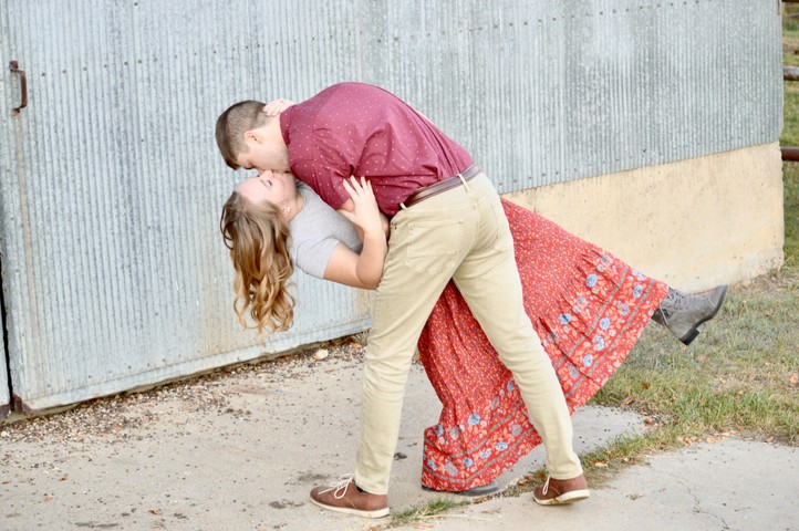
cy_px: 266
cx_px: 400
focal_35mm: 105
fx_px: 2328
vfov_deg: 13.0
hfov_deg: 19.5
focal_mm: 70
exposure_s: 1/125
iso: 220
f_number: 4.5
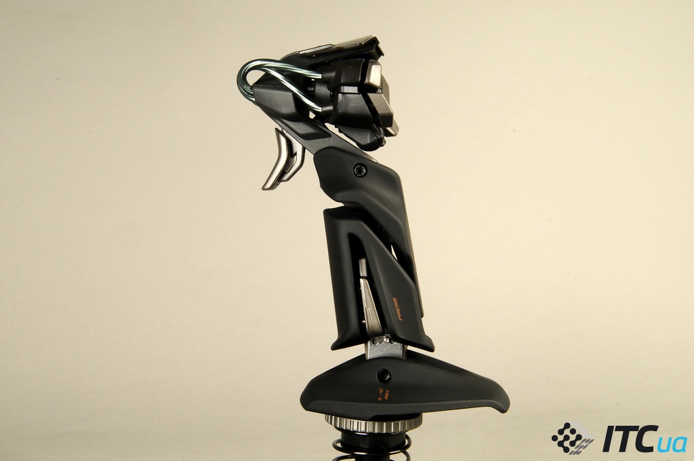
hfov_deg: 49.6
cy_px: 230
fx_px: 751
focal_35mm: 39
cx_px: 347
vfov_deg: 34.1
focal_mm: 26
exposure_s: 1/80
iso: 200
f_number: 18
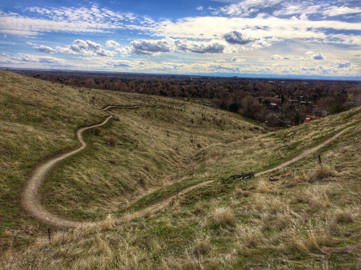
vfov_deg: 48.2
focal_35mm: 29
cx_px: 180
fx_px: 302
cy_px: 135
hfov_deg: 61.7
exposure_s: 1/5882
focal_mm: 4.15
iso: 40
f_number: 2.2
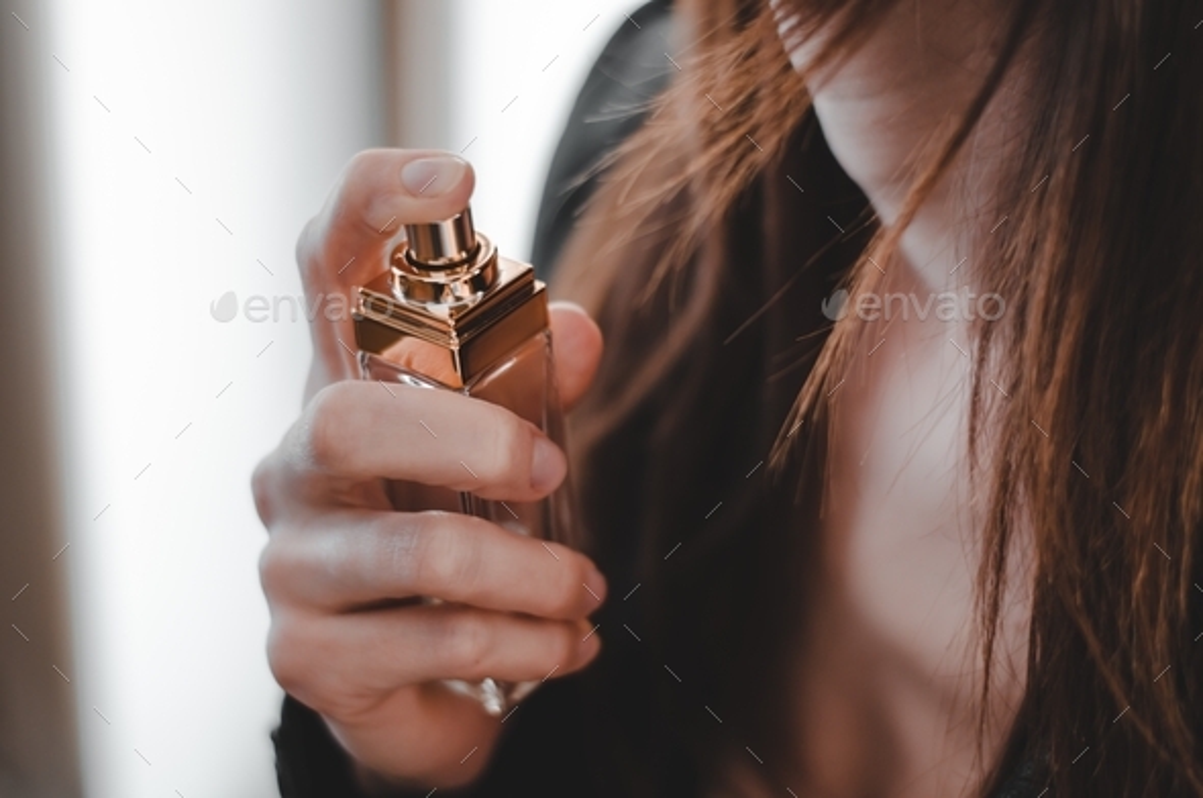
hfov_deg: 27.0
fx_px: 2501
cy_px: 399
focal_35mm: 75
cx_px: 602
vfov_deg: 18.1
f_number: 2
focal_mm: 50
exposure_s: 1/40
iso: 320
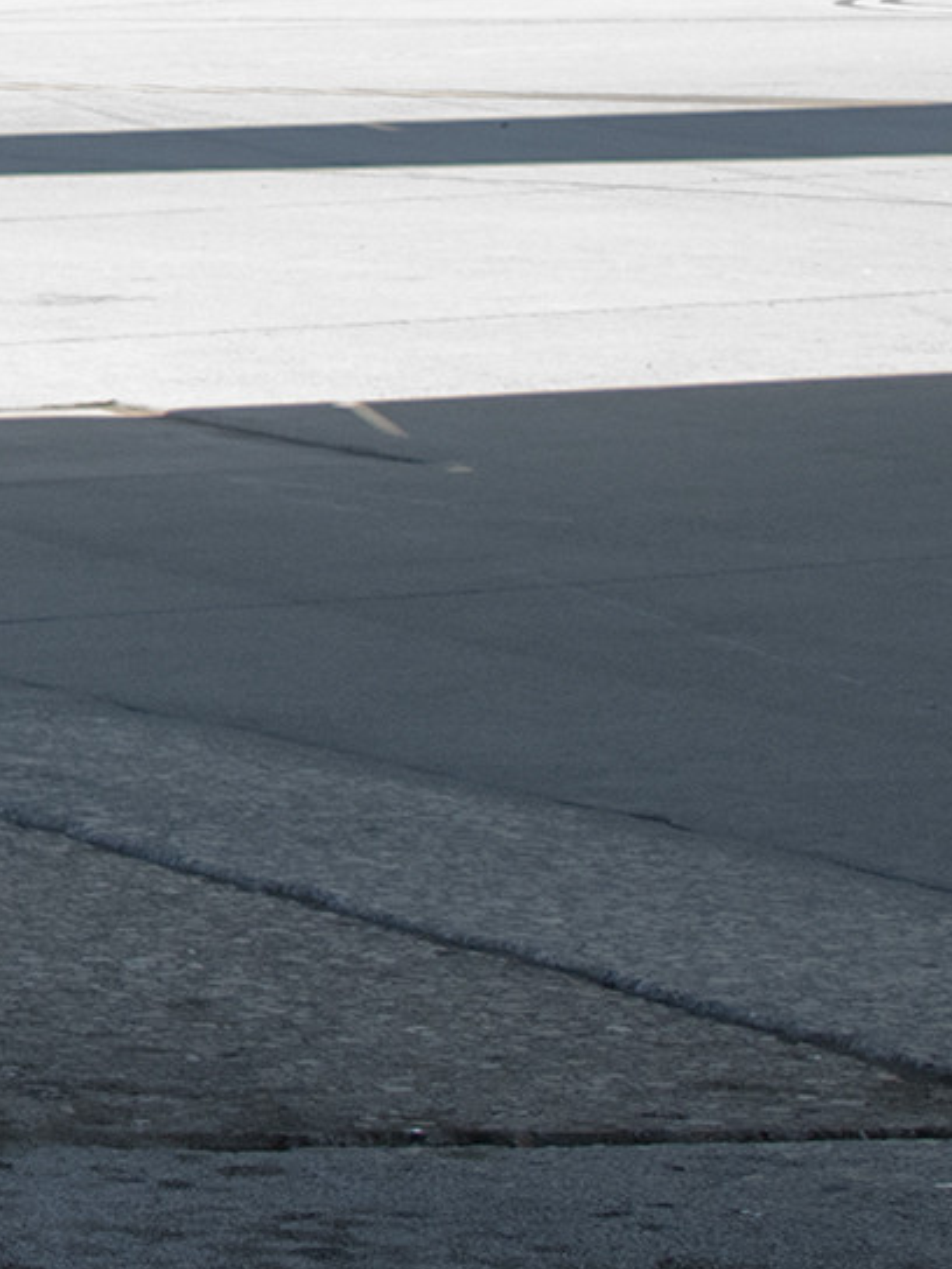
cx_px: -971
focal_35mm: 178
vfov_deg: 10.9
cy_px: -187
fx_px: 6527
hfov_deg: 8.0
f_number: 7.1
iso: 400
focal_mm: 28
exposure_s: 1/250
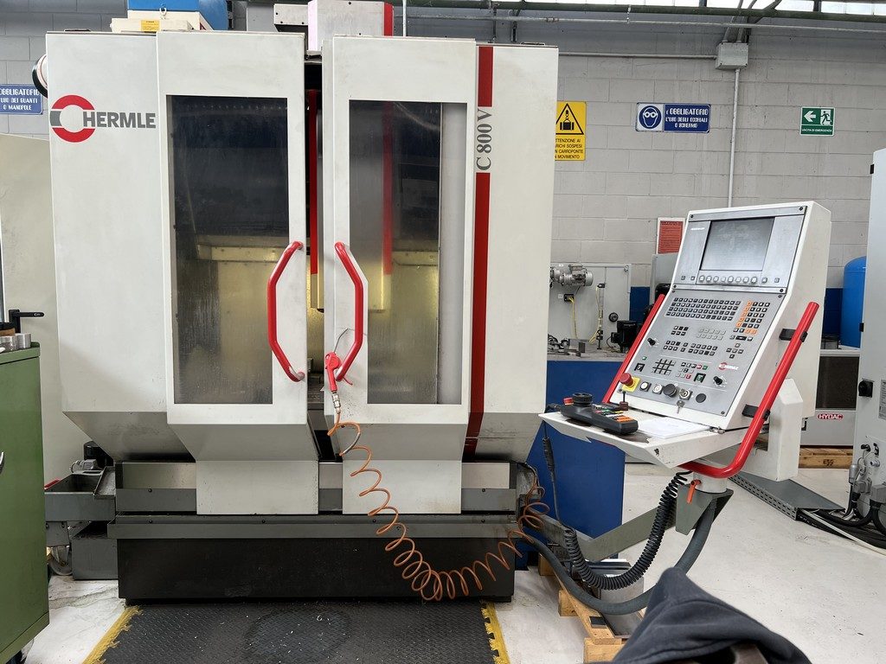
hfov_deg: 67.3
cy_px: 332
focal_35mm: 26
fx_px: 665
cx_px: 443
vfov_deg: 53.1
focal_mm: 5.7
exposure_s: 1/100
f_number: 1.5
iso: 50
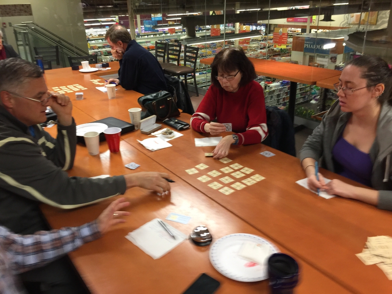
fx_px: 328
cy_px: 147
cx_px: 196
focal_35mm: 29
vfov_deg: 48.2
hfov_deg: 61.7
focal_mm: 4.15
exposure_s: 1/15
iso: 40
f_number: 2.2
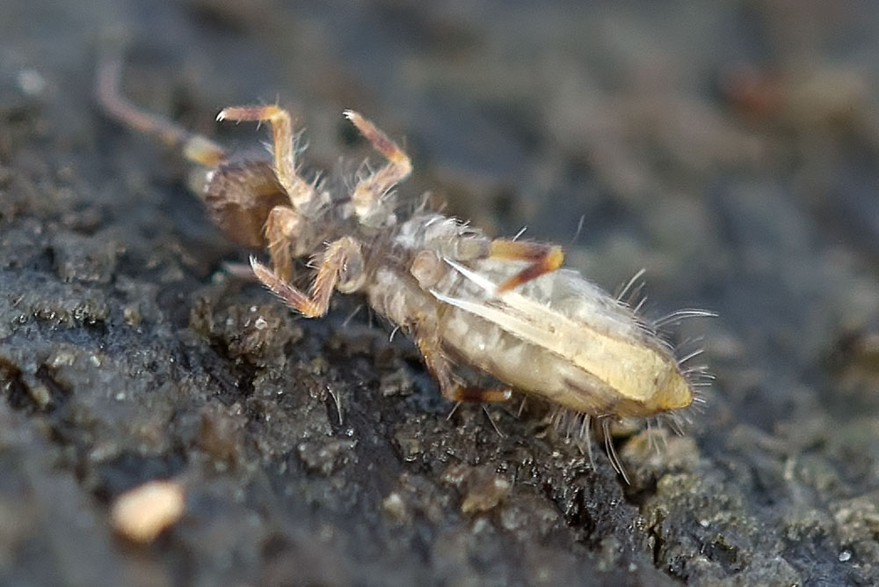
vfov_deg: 9.2
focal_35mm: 150
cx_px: 440
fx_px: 3663
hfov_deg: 13.7
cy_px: 294
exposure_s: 1/80
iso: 320
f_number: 9
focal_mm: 150
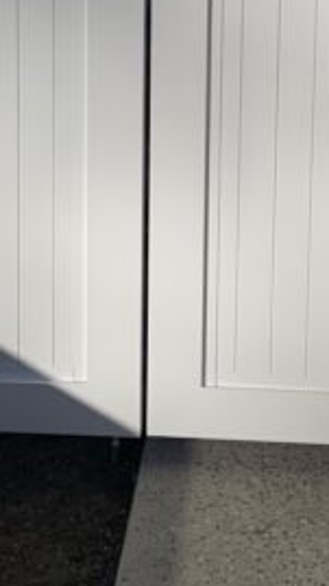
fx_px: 1678
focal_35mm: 108
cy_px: -63
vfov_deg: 19.0
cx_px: 192
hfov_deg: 11.2
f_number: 1.8
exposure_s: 1/5405
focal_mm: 4.25
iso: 25
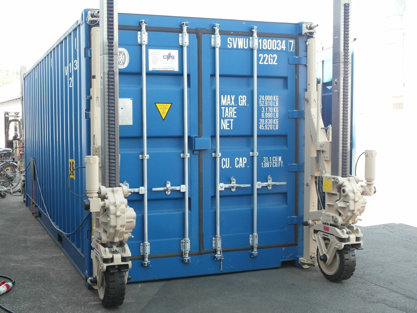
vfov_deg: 39.7
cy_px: 156
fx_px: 434
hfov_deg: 51.4
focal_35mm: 36
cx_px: 208
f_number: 3
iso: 100
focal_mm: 7.8
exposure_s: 1/90
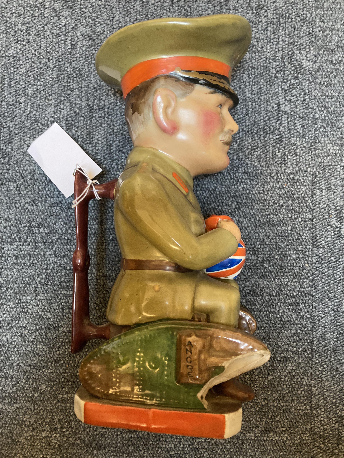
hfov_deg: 49.7
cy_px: 229
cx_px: 172
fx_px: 371
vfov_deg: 63.4
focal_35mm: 28
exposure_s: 1/25
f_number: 1.8
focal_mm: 3.99
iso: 320
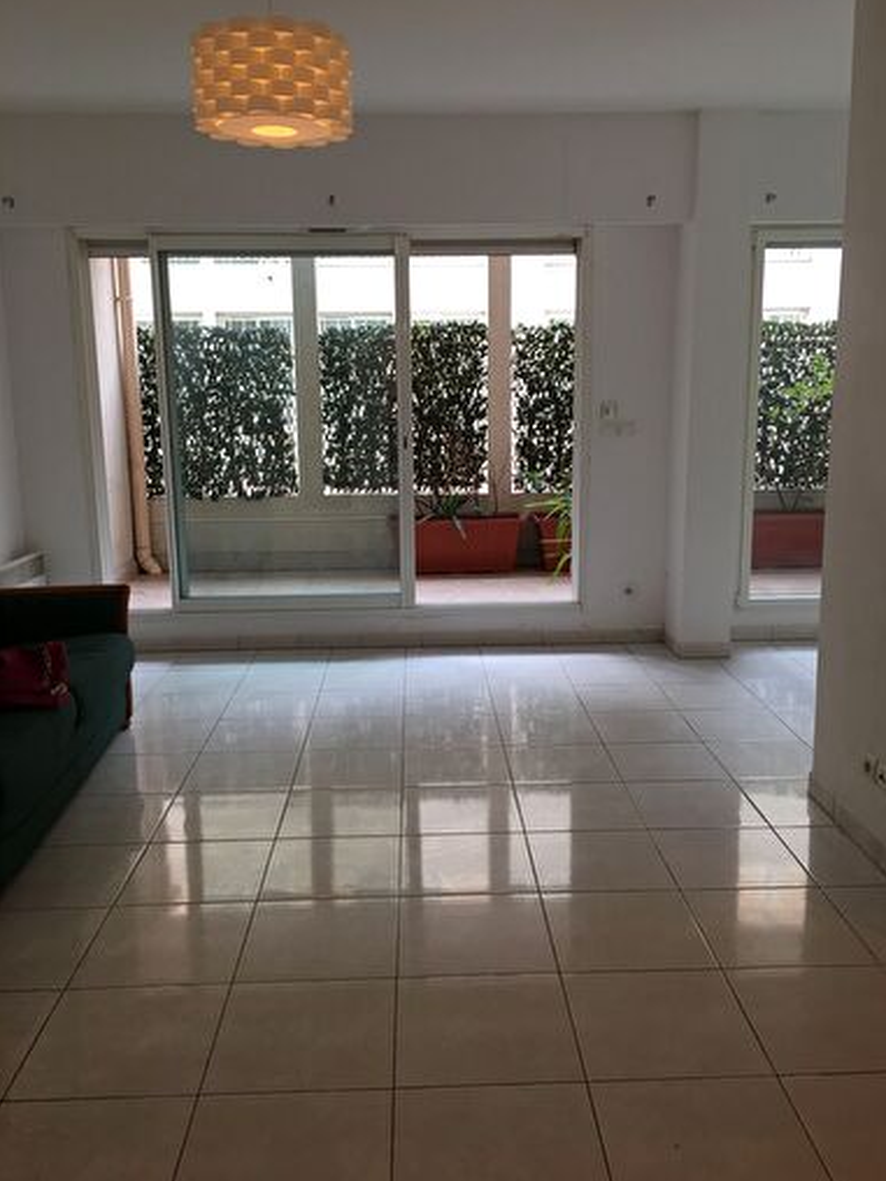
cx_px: 453
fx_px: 1024
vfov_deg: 60.0
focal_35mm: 30
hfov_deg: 46.8
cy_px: 582
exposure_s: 1/33
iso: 32
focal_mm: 4.15
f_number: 2.2
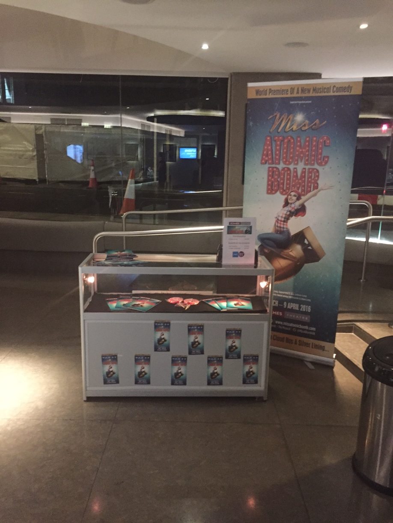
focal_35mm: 29
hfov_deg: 48.2
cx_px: 196
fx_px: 439
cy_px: 262
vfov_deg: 61.7
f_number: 2.2
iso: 500
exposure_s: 1/17
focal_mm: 4.15
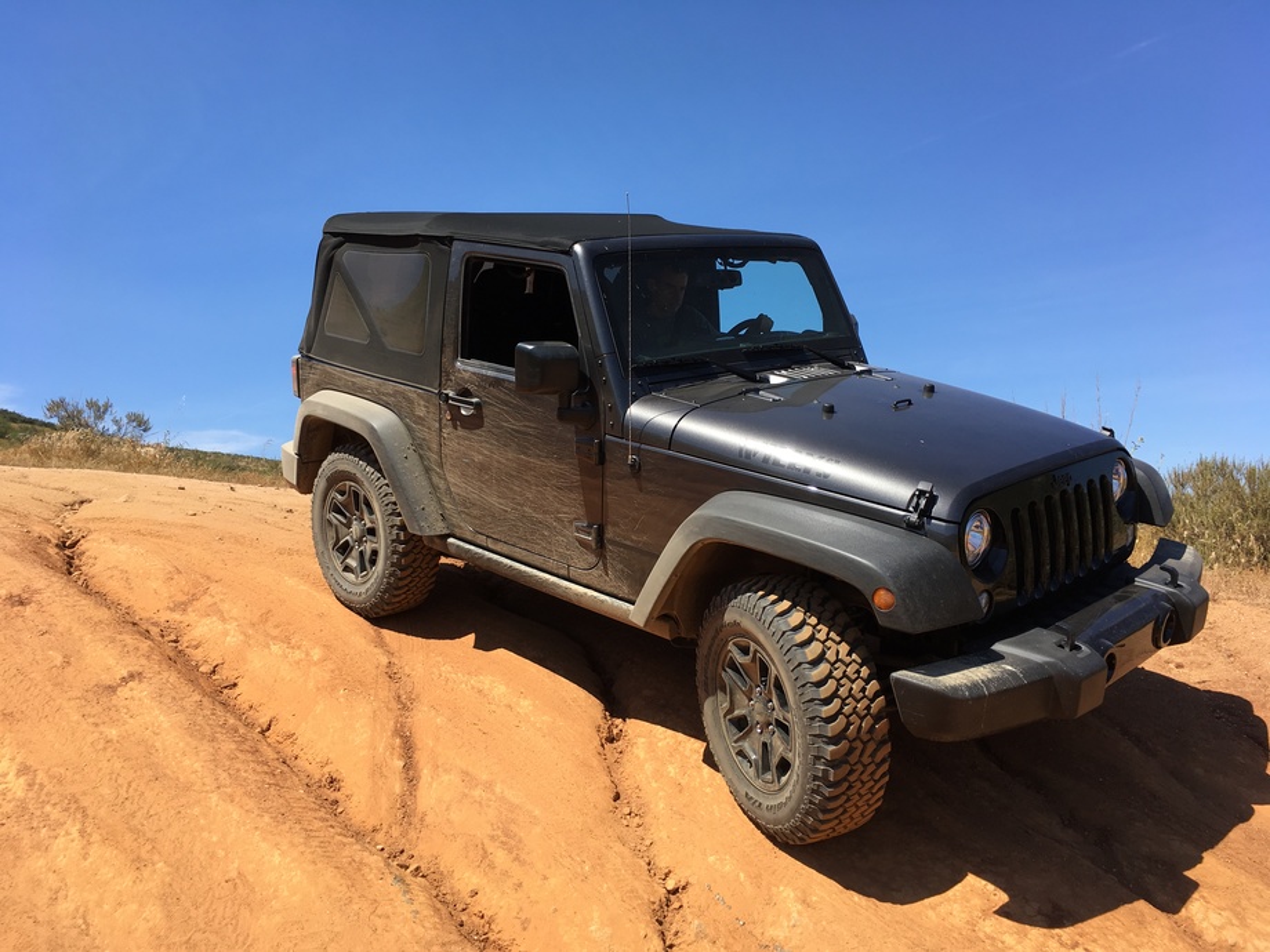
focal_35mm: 29
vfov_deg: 48.2
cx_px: 635
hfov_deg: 61.7
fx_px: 1064
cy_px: 476
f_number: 2.2
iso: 25
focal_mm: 4.15
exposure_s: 1/999
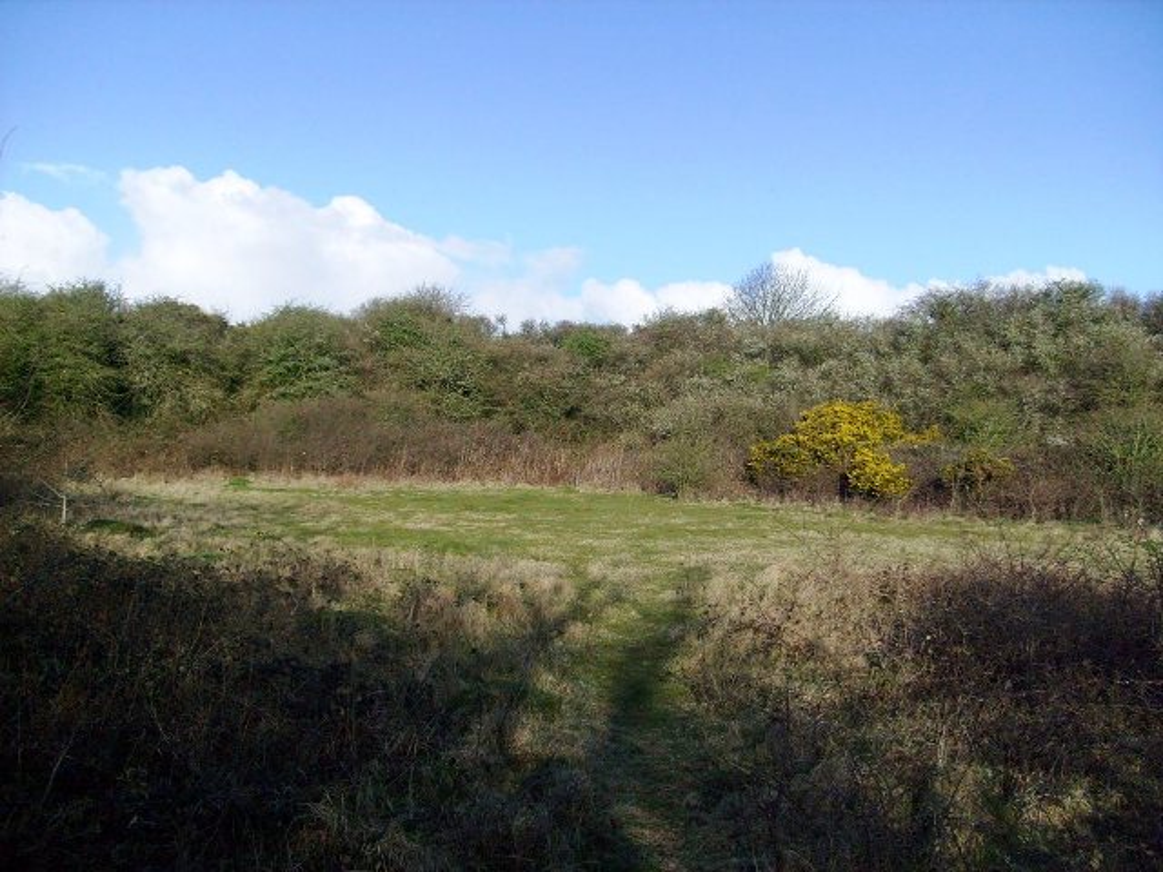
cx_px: 582
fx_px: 1176
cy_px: 436
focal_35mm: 35
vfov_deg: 40.7
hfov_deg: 52.6
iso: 80
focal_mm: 5.8
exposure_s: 1/250
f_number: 7.1
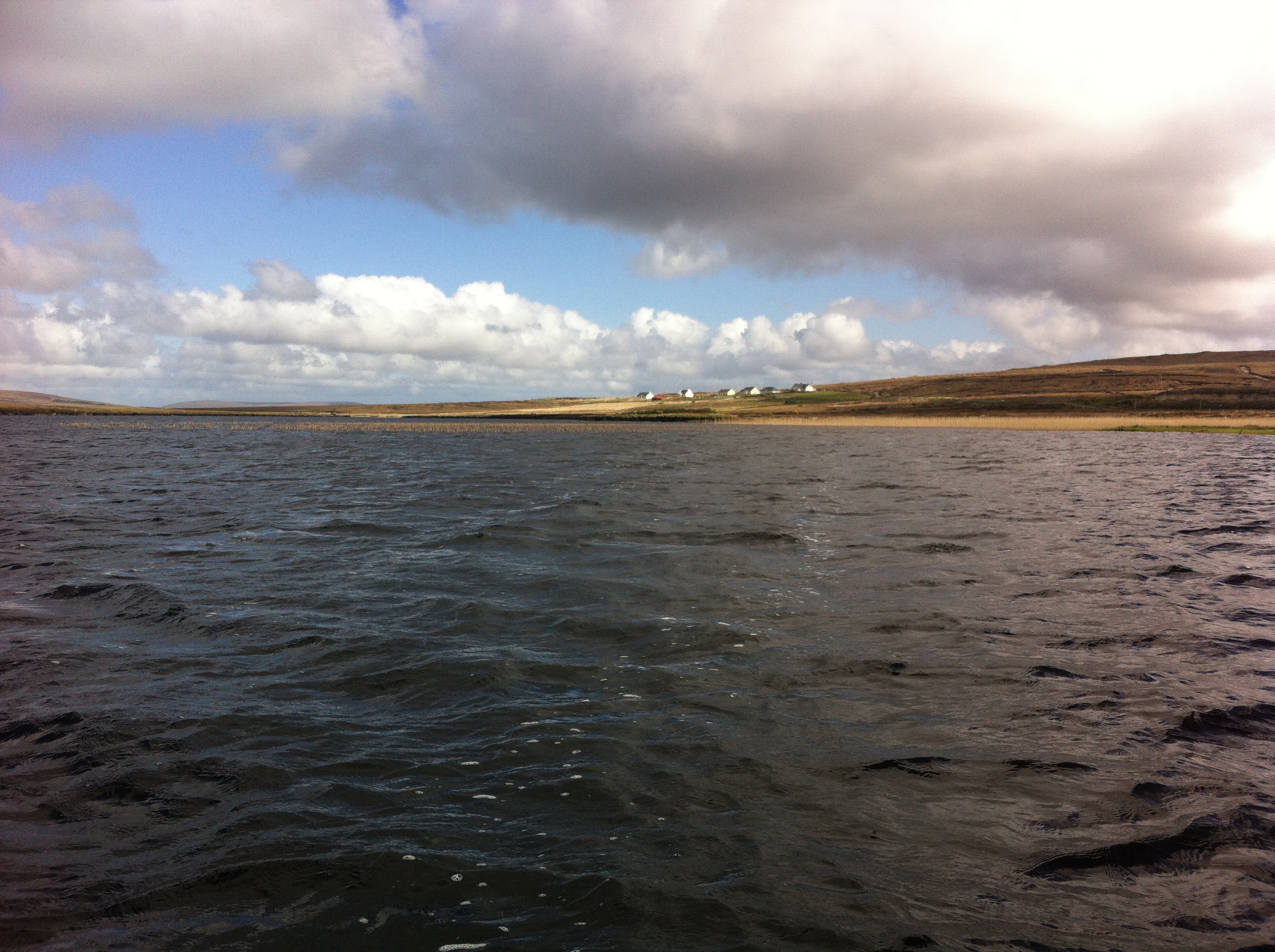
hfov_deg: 52.7
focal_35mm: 35
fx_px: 1287
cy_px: 476
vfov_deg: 40.6
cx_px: 638
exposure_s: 1/1436
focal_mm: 3.85
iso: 80
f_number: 2.8
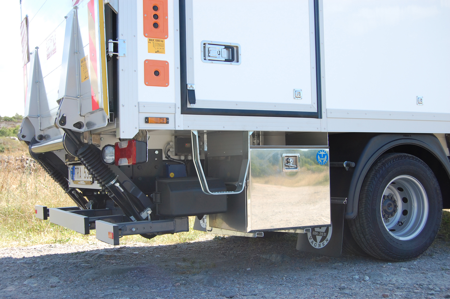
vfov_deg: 28.9
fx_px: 581
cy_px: 150
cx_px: 225
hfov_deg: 42.4
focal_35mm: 46
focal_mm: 31
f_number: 7.1
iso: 200
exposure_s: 1/200
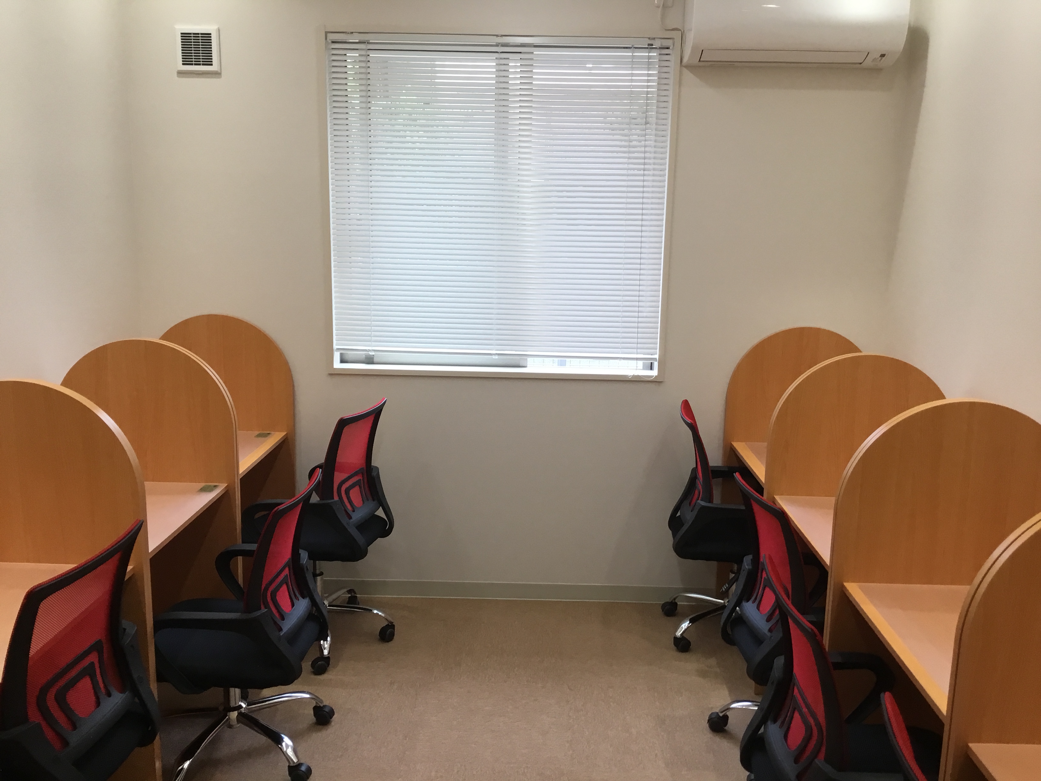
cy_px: 390
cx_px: 520
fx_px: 932
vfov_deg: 45.4
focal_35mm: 31
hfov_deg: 58.4
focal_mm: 3.3
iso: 25
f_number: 2.4
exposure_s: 1/40
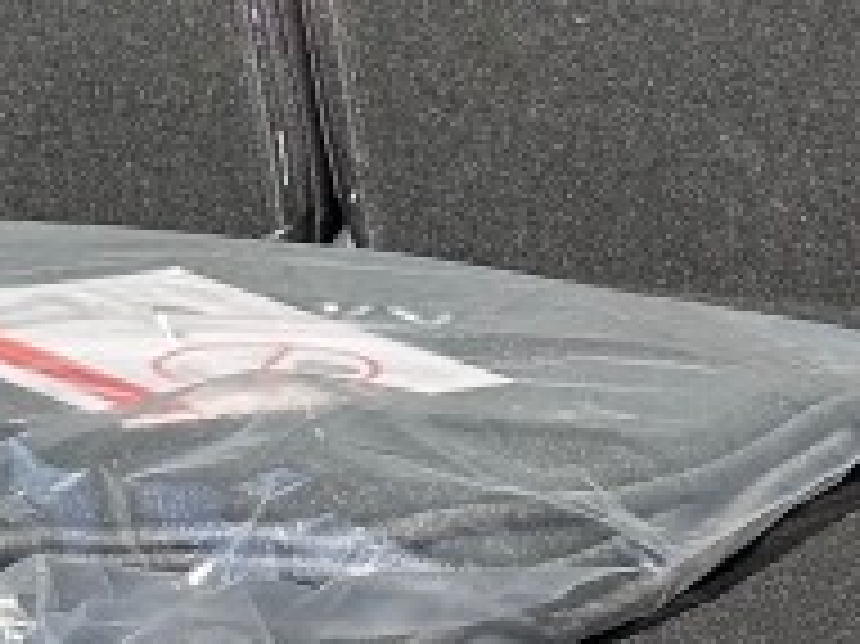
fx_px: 6381
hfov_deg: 7.7
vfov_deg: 5.7
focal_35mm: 257
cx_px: -41
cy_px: -383
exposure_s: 1/903
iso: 64
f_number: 1.78
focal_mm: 6.86
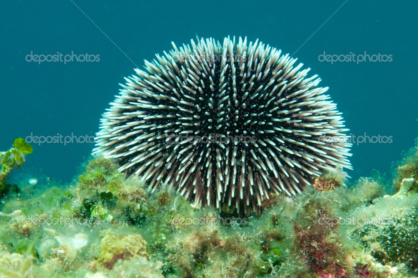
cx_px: 209
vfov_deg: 8.7
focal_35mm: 158
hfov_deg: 13.1
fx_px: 1826
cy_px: 139
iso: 200
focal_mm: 105
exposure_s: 1/30
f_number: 22
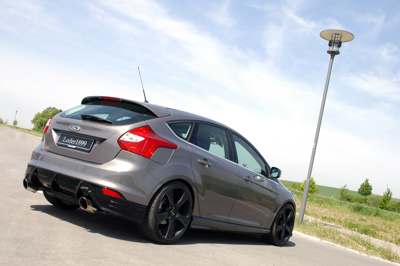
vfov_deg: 36.8
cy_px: 133
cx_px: 200
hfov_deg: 53.2
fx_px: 400
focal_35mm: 36
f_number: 7.1
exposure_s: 1/200
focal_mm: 24
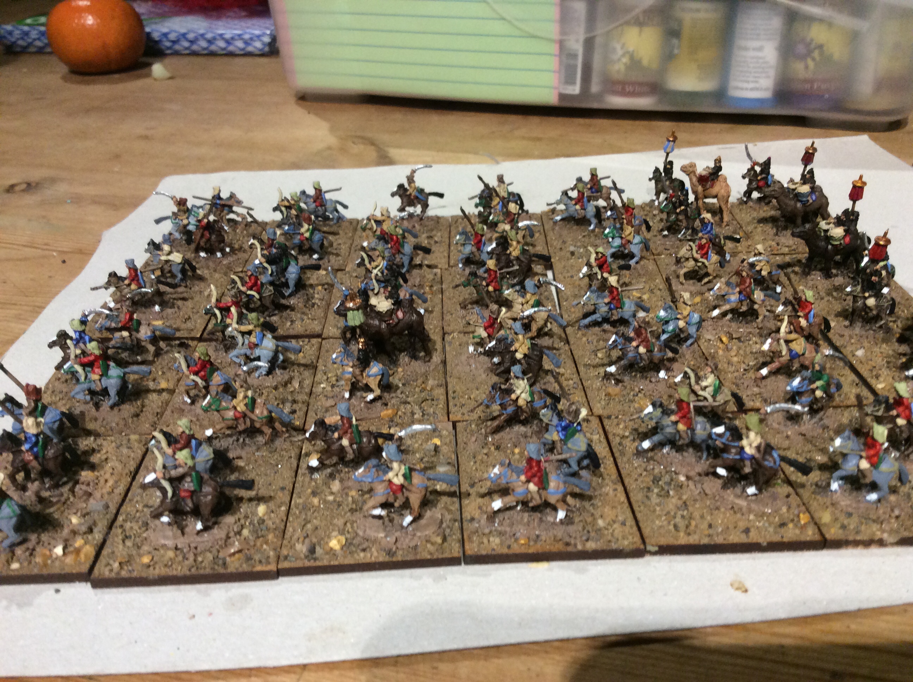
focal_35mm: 32
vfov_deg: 44.1
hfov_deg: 56.9
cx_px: 456
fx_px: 843
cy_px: 341
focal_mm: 3.3
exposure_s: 1/25
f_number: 2.4
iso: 100
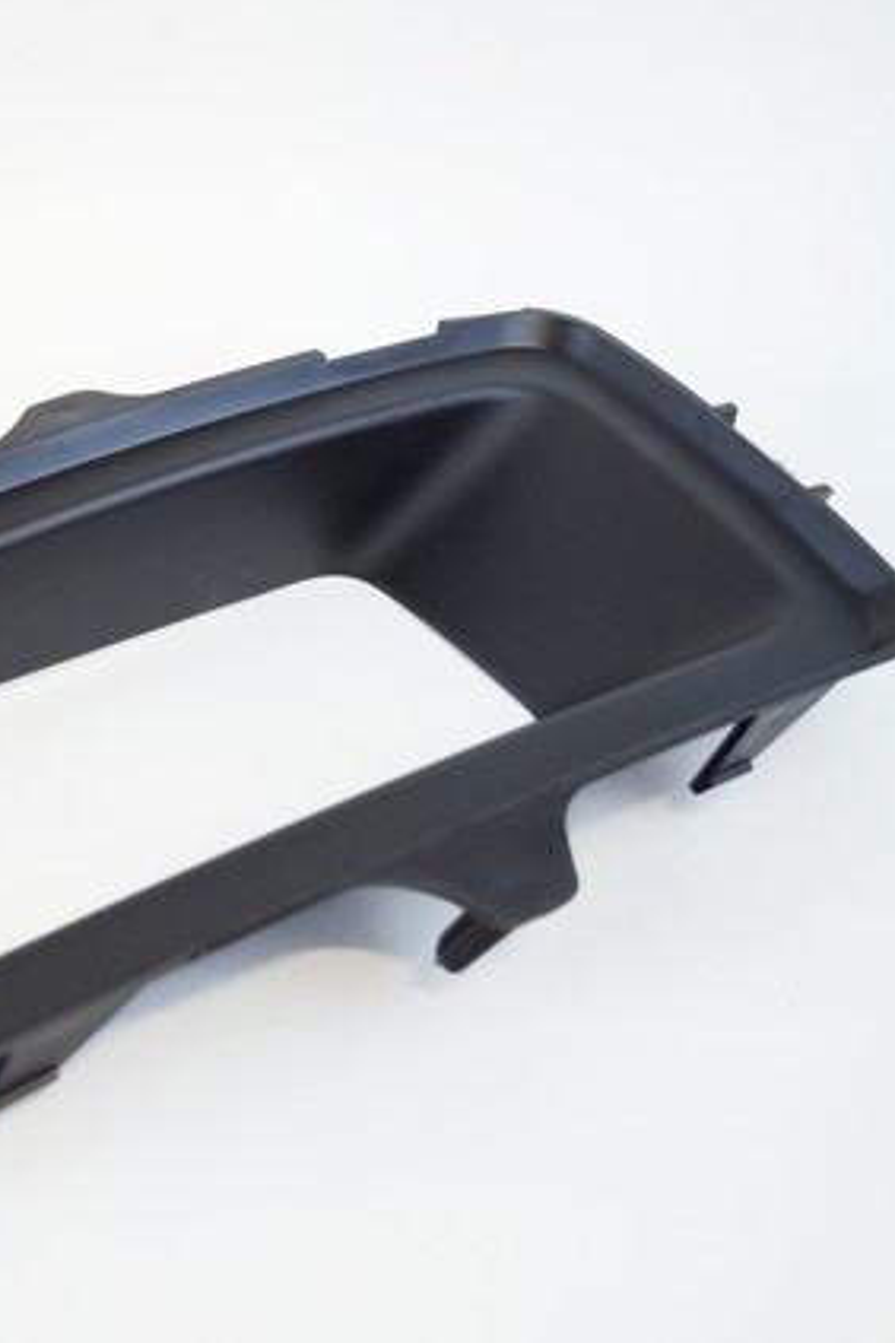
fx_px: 2116
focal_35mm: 57
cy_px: 668
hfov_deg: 23.5
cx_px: 165
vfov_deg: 35.2
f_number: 4
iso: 720
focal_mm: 25
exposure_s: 1/60
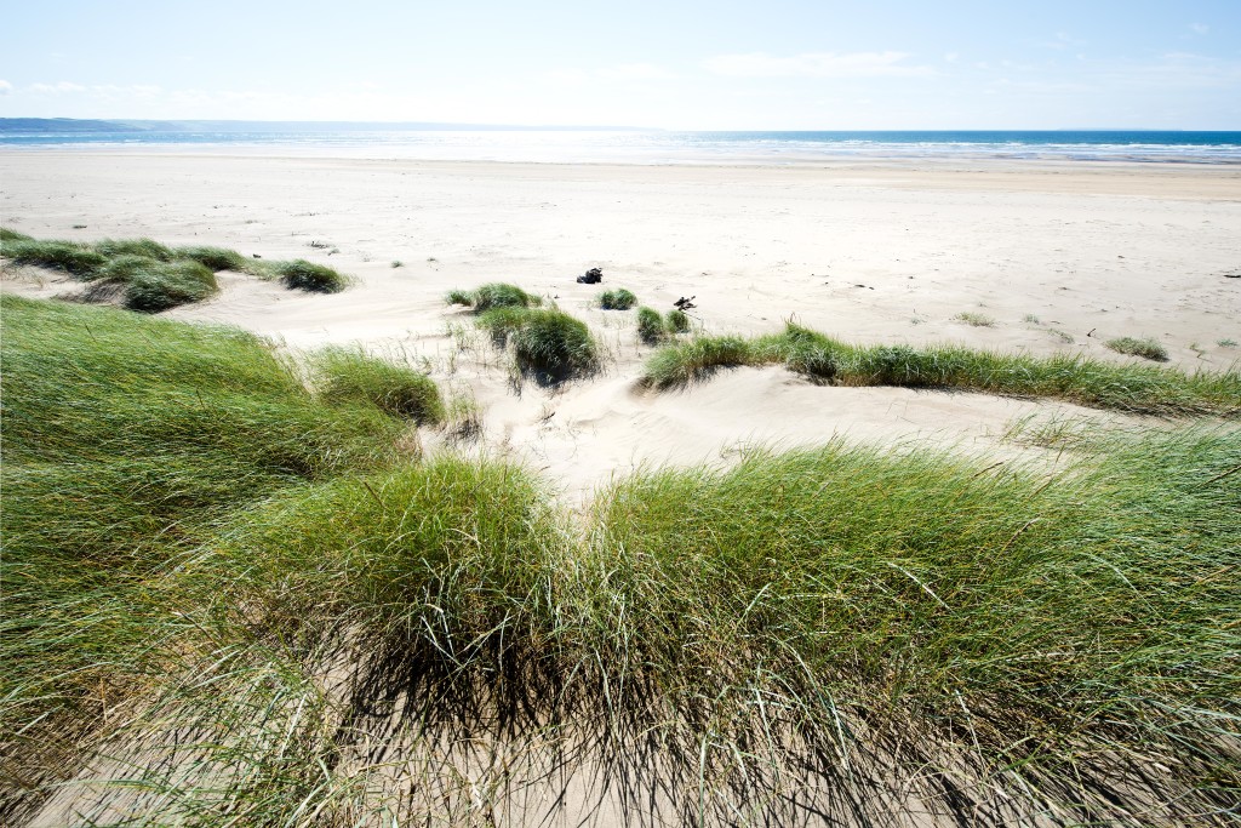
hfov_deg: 104.2
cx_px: 620
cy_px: 414
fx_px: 483
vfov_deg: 81.2
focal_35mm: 14
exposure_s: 1/250
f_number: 10
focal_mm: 14
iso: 200
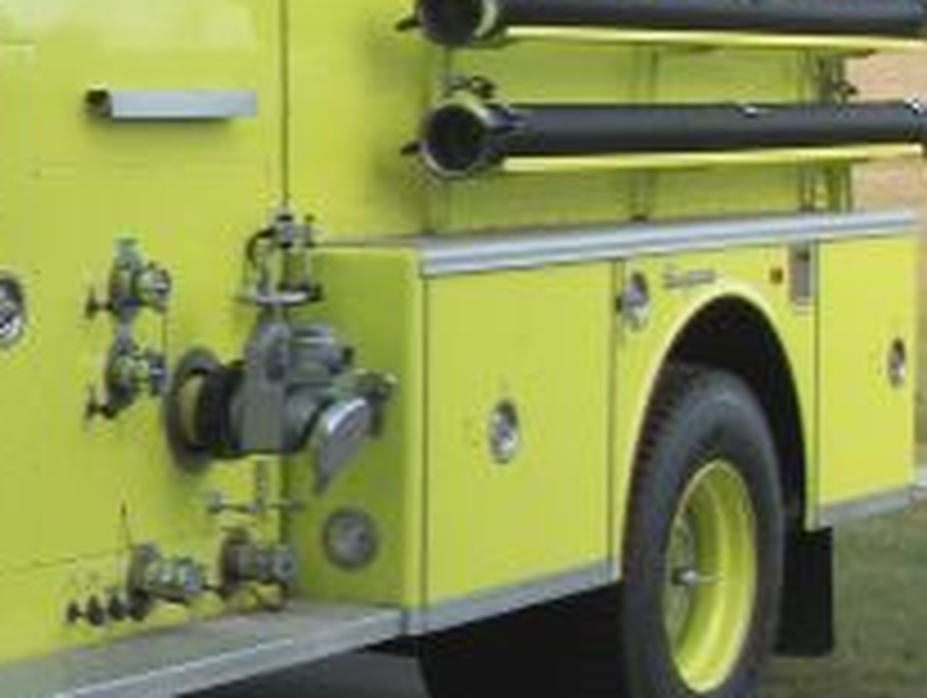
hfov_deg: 13.9
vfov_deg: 12.0
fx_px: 3325
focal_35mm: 124
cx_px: -824
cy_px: 351
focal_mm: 5.7
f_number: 2.9
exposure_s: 1/320
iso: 80
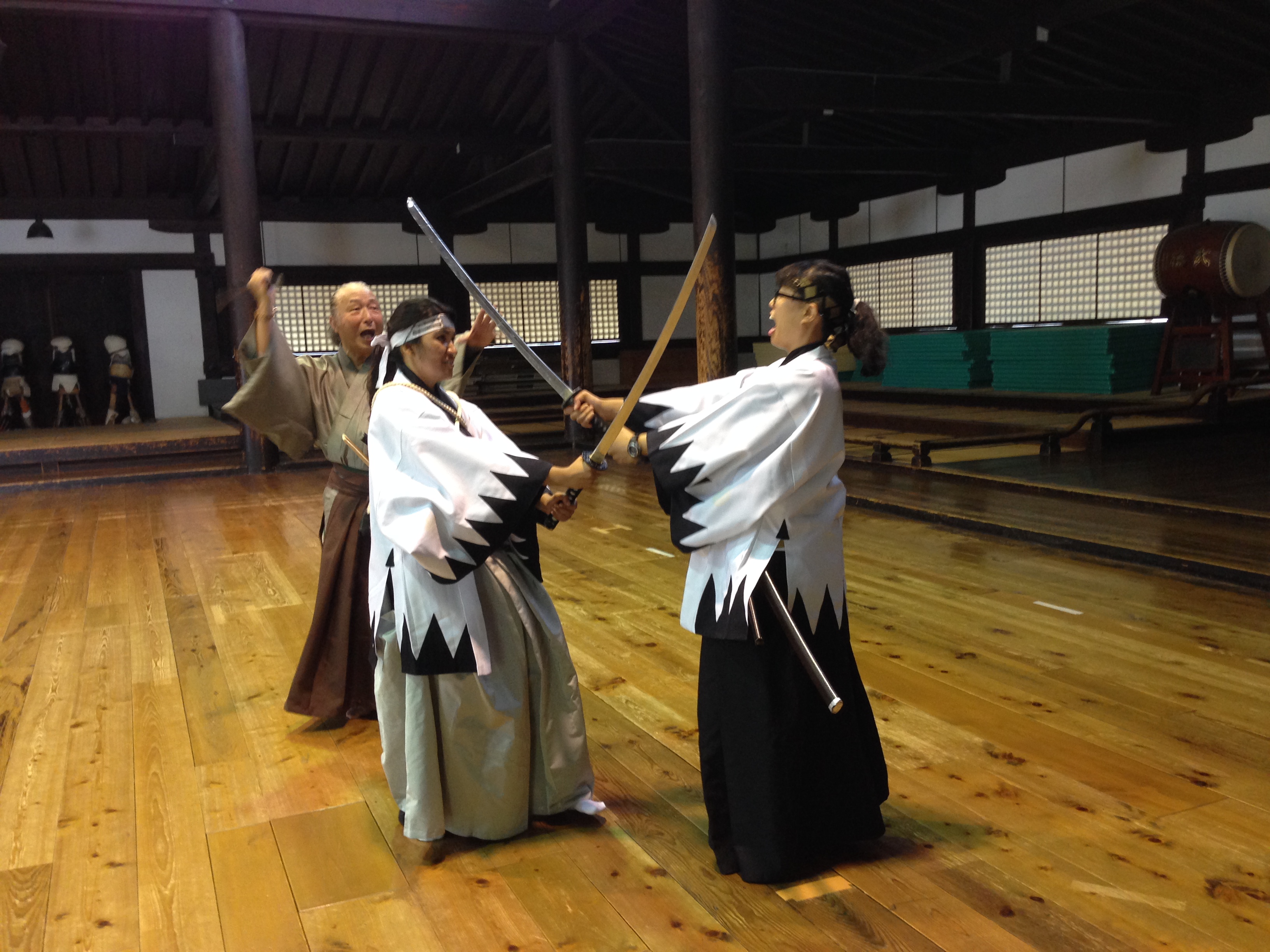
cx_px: 635
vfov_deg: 42.9
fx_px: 1211
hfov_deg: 55.4
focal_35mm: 33
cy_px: 476
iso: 160
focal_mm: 4.12
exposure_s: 1/20
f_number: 2.4
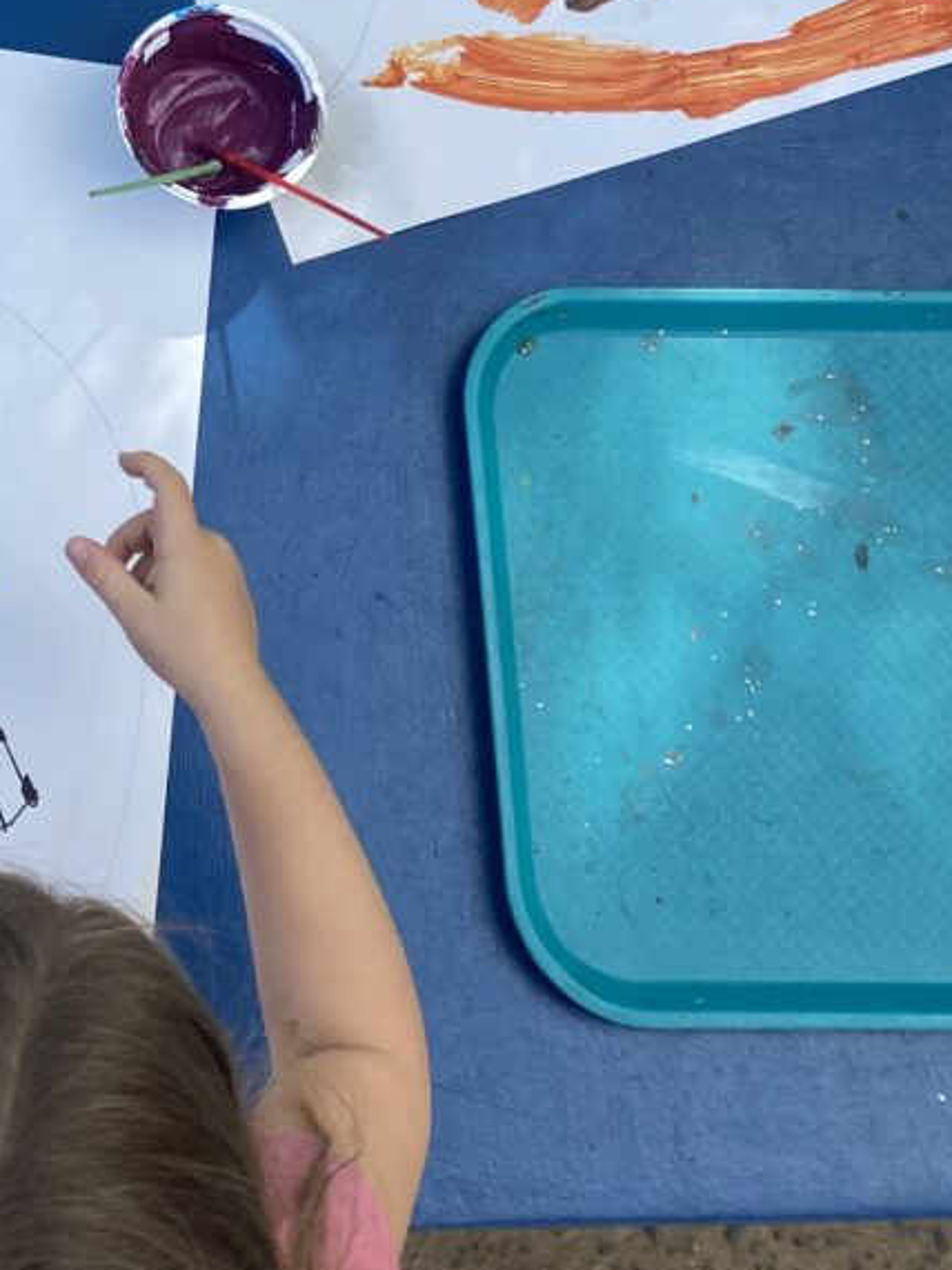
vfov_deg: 24.9
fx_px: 2568
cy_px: -280
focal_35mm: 70
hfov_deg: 20.1
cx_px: -91
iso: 32
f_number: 1.8
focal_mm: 4.25
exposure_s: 1/565
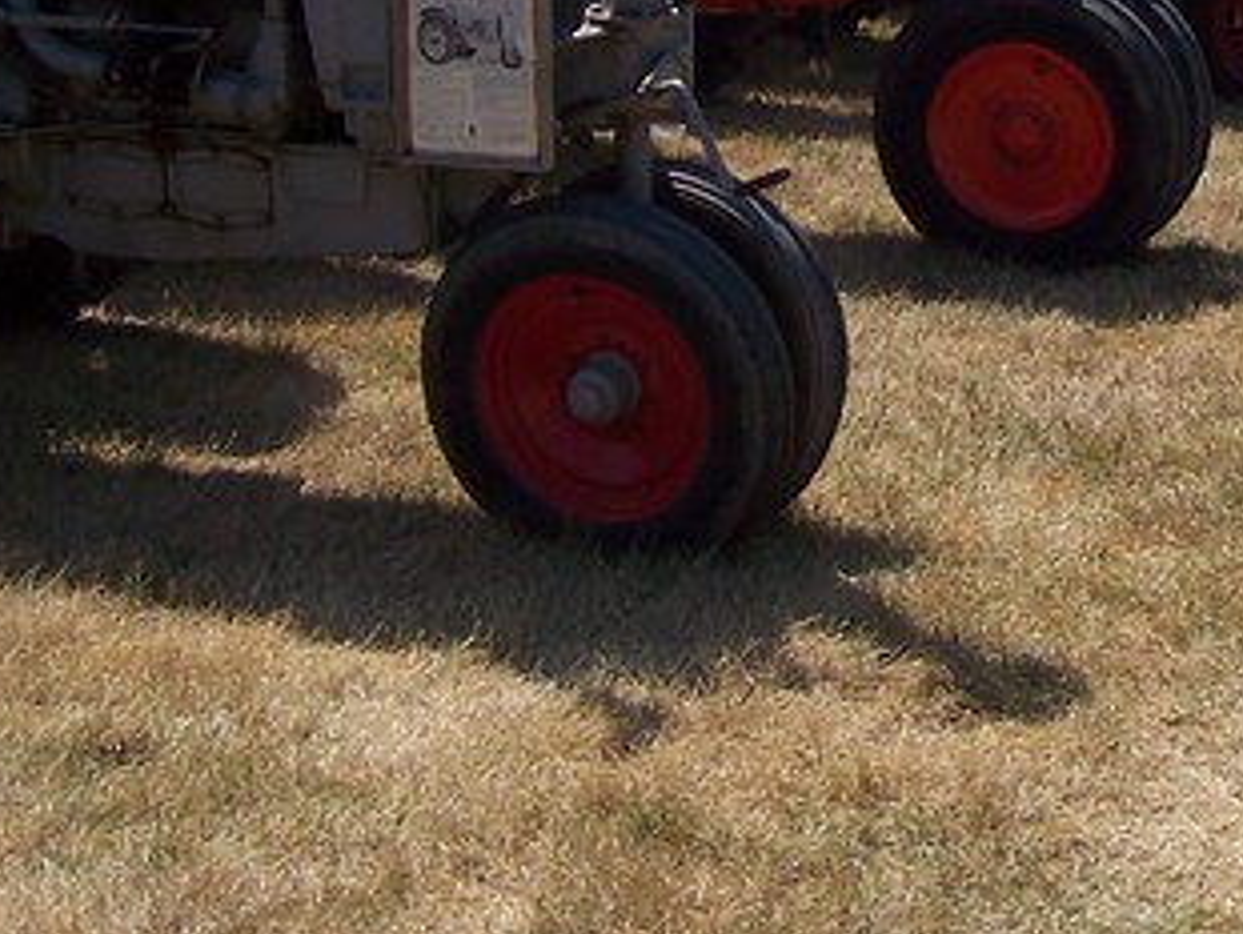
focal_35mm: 82
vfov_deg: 17.5
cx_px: 994
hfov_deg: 23.5
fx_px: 2947
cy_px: -68
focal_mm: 5.6
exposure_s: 1/750
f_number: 5.6
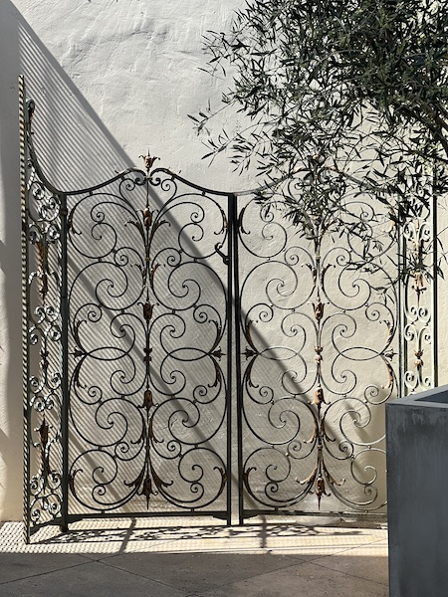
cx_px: 224
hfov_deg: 19.1
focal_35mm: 77
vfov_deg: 25.3
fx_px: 1329
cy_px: 298
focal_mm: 9
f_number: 2.8
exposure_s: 1/162
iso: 25
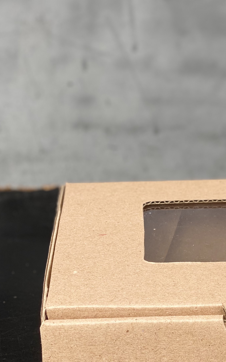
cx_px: 236
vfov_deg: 20.4
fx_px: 1005
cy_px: 202
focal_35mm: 102
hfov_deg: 12.6
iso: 20
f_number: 2
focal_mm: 6
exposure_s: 1/324
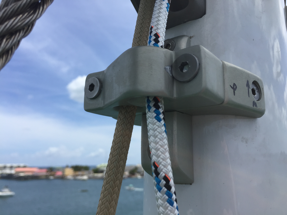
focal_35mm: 29
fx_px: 240
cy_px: 108
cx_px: 144
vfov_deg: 48.2
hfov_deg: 61.7
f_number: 2.2
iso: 32
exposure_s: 1/2639
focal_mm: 4.15
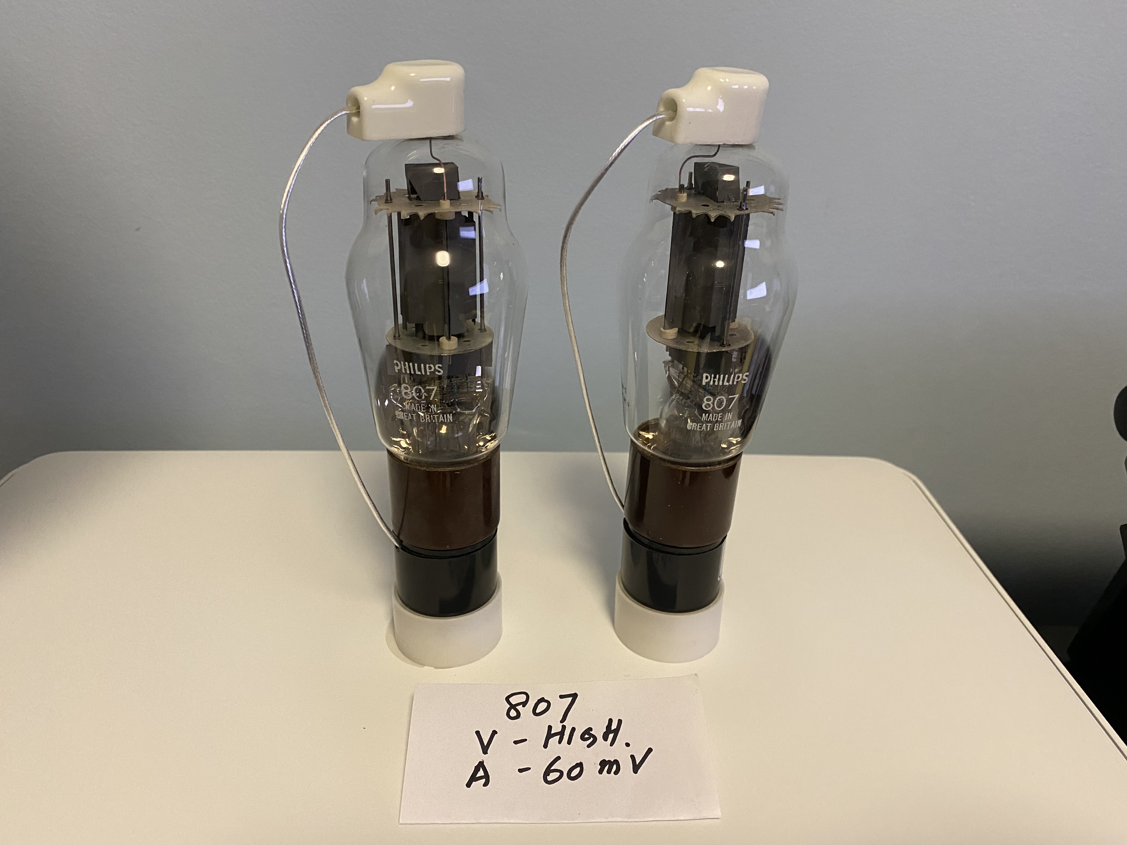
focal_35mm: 26
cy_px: 422
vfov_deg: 53.1
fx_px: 846
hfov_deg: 67.3
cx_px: 564
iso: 320
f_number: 1.8
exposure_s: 1/50
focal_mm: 4.25
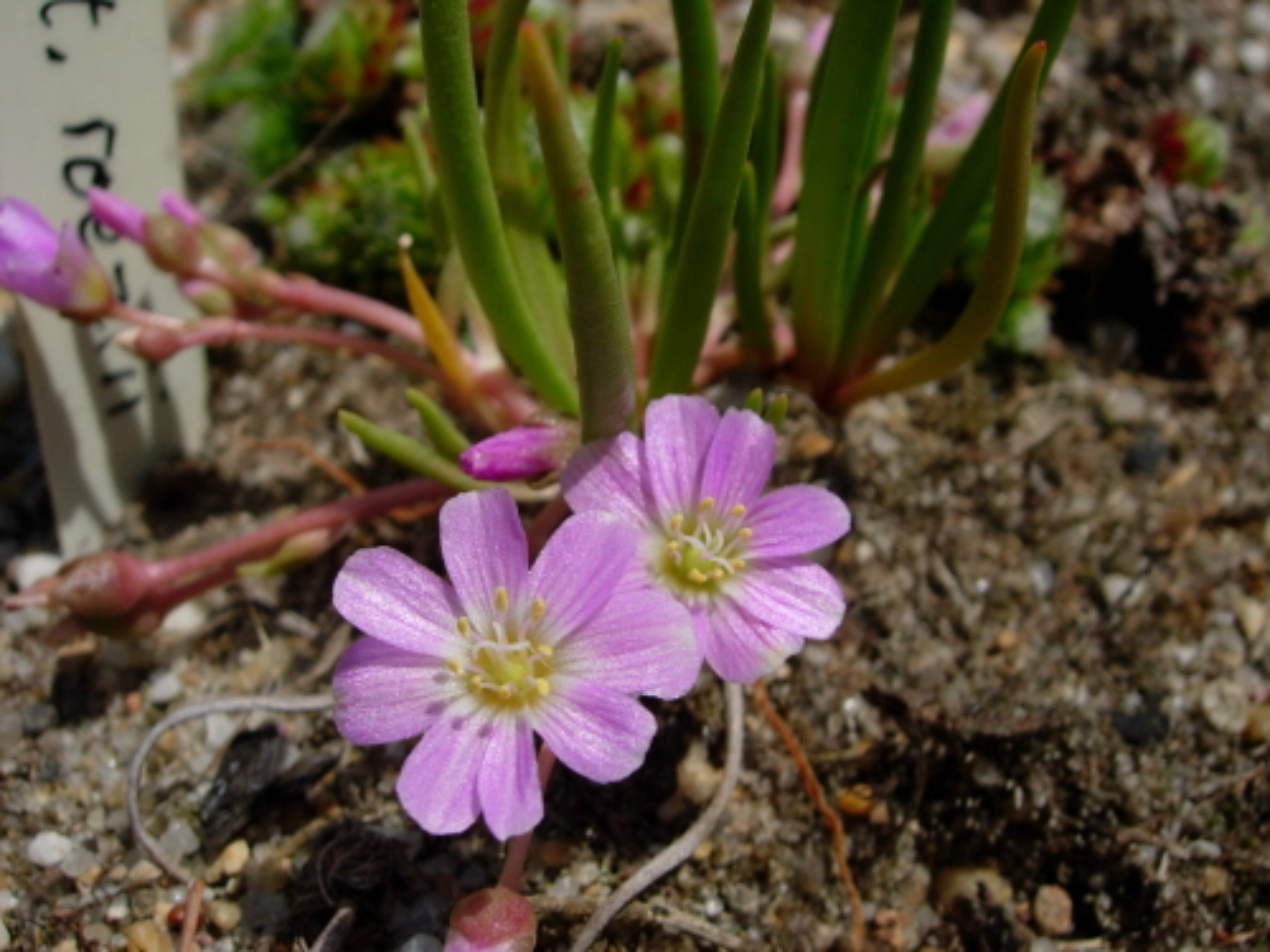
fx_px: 1394
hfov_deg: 49.0
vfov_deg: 37.7
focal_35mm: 38
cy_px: 476
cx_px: 635
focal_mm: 7.8
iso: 64
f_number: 4.8
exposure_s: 1/2048
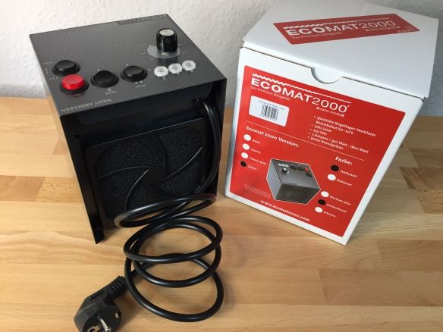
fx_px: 371
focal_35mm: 29
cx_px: 222
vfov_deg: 48.2
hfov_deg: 61.7
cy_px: 166
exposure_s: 1/33
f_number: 2.2
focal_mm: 4.15
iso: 32
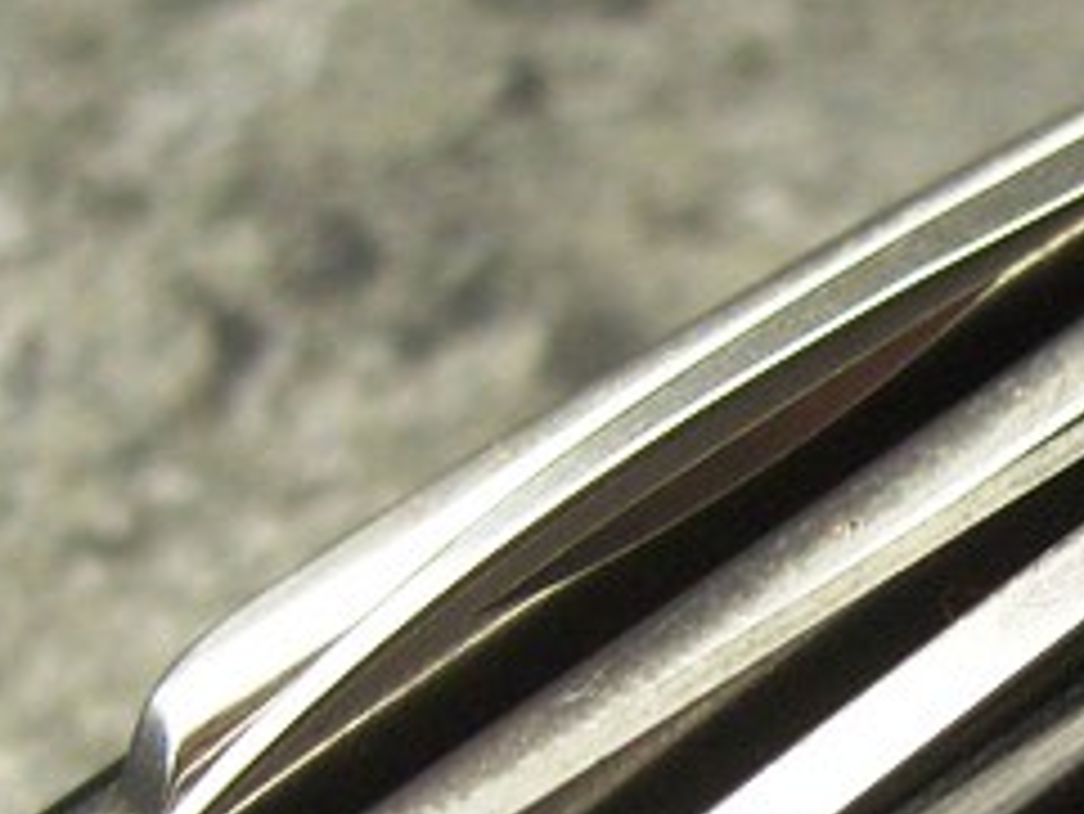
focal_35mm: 116
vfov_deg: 12.6
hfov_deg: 16.4
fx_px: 3634
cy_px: 792
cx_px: 1201
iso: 200
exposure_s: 1/45
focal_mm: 7.8
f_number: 2.8
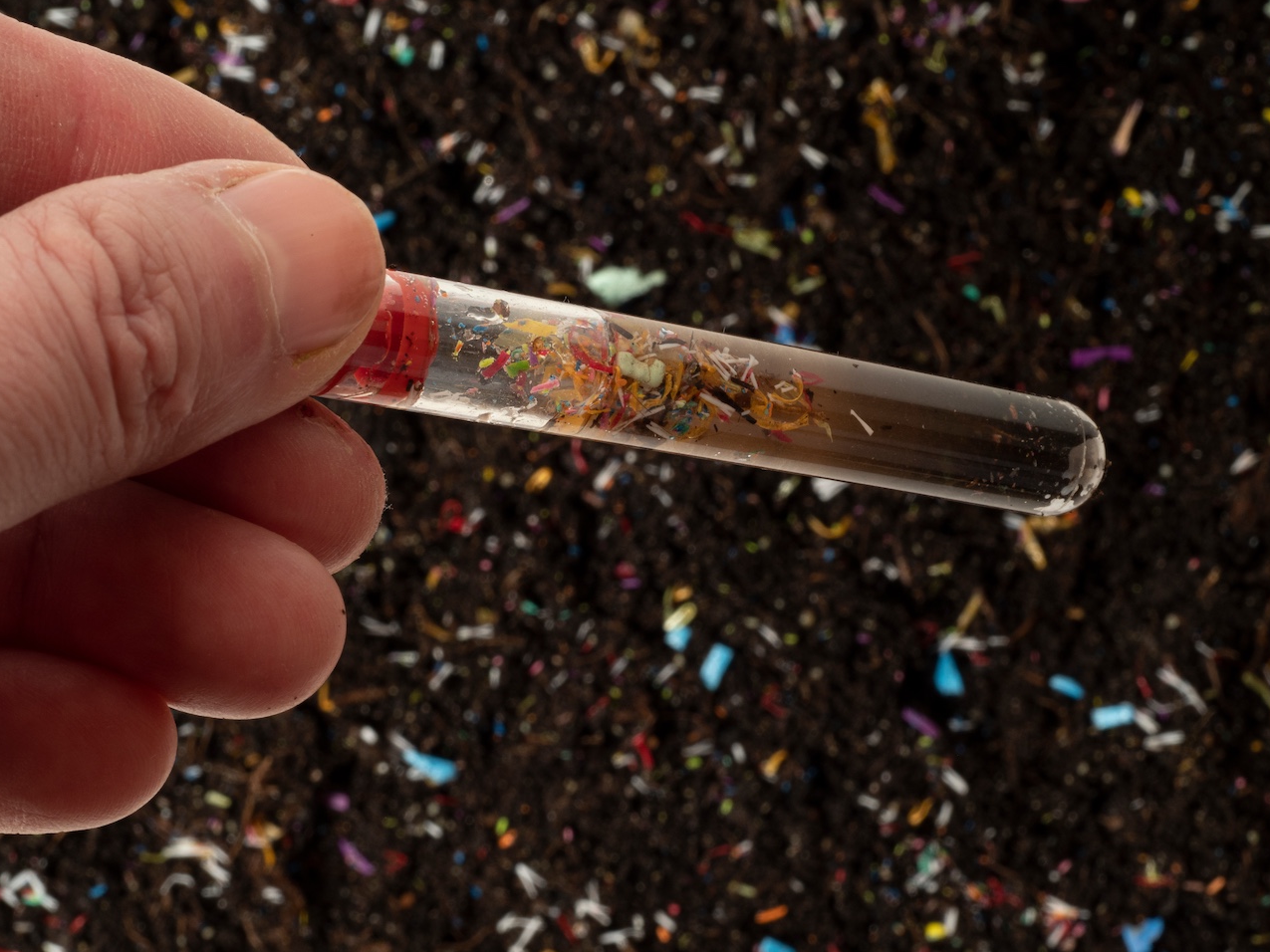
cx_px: 635
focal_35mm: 122
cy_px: 480
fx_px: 4476
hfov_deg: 16.2
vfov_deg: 12.1
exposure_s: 1/200
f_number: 16
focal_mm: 60
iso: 200
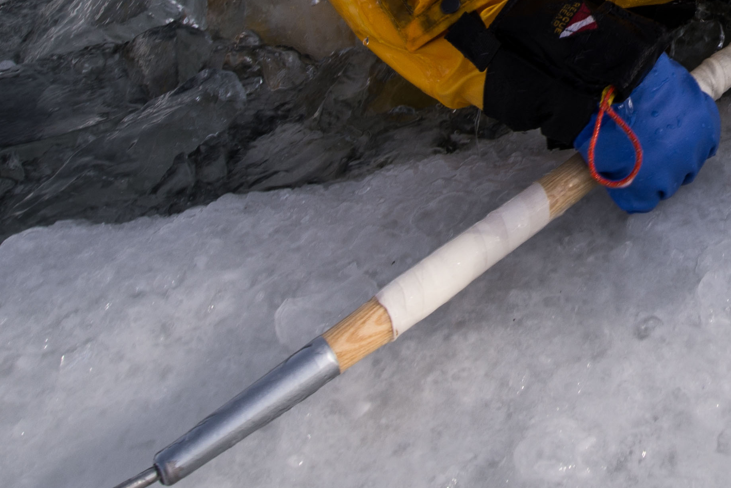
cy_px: -203
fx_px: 934
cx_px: 846
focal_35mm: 46
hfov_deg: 35.2
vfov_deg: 24.2
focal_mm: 14
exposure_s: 1/200
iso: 200
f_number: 14
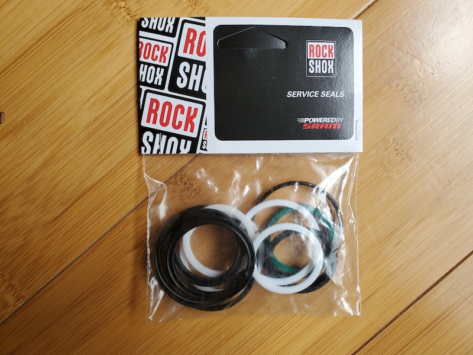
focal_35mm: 26
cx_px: 236
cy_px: 178
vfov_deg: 53.1
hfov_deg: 67.3
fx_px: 355
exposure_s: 1/120
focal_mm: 4.3
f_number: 2.4
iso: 125
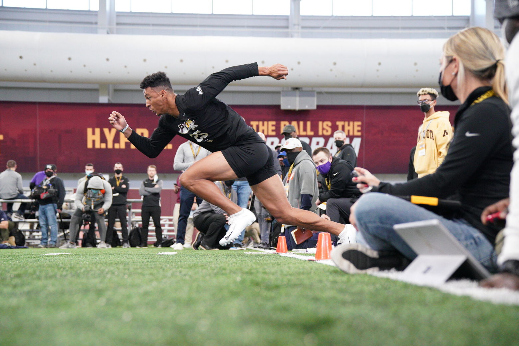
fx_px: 692
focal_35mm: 48
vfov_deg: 28.1
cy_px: 171
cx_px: 255
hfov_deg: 41.1
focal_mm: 47
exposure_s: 1/1000
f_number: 2.8
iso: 8000
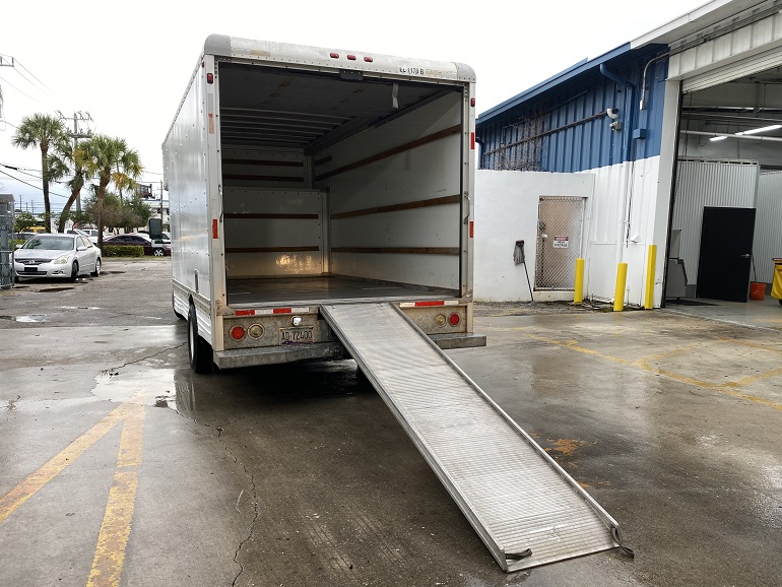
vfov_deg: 51.4
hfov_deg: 65.3
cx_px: 380
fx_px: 610
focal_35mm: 27
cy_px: 304
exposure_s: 1/121
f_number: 1.8
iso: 32
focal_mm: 4.25
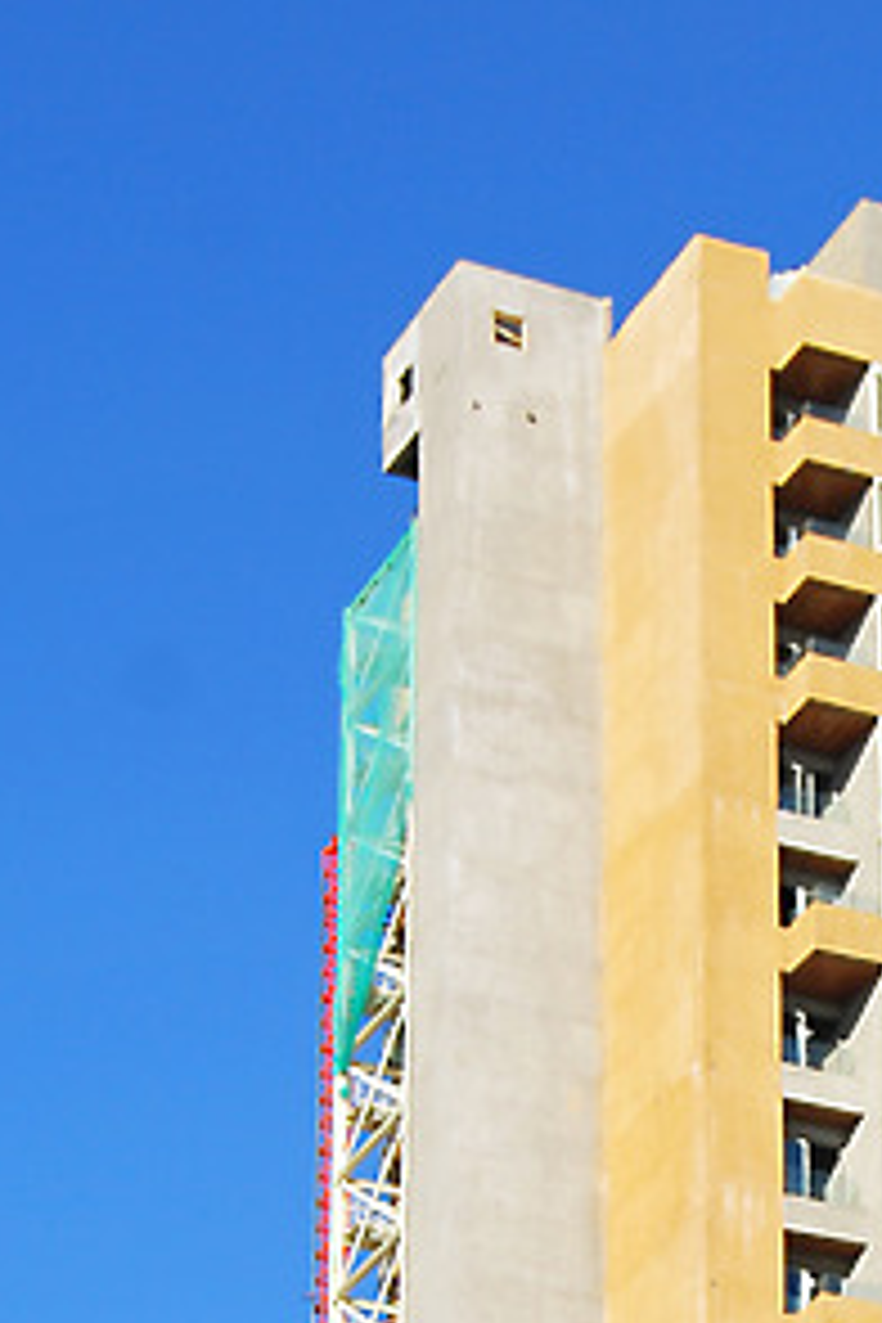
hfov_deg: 9.6
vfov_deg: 14.1
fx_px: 5238
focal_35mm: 143
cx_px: 806
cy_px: 1408
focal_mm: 31
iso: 100
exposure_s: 1/400
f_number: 6.3
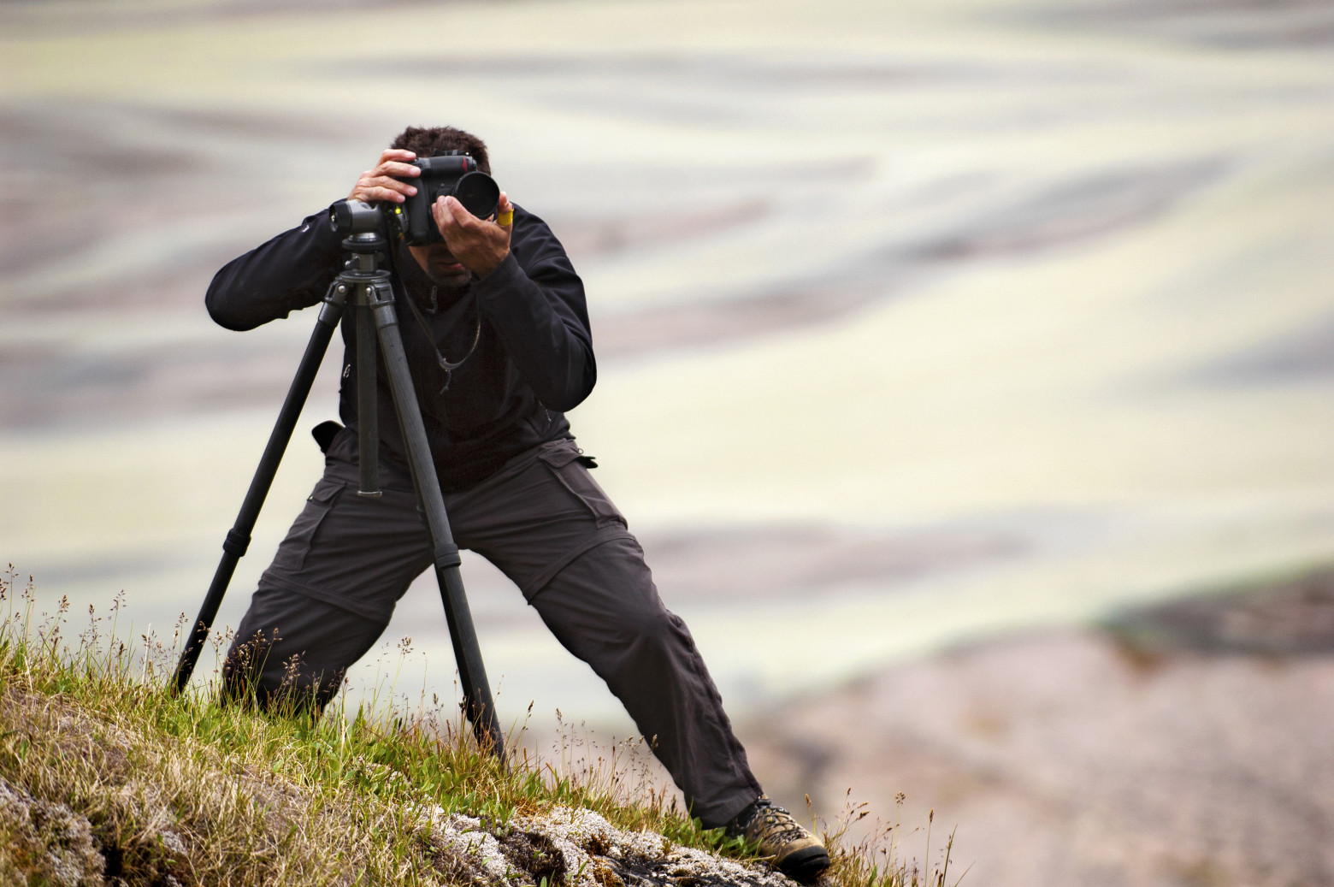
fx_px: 11106
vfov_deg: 4.6
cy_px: 444
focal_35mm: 300
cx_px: 667
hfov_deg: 6.9
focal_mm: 200
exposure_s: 1/500
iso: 200
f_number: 3.5
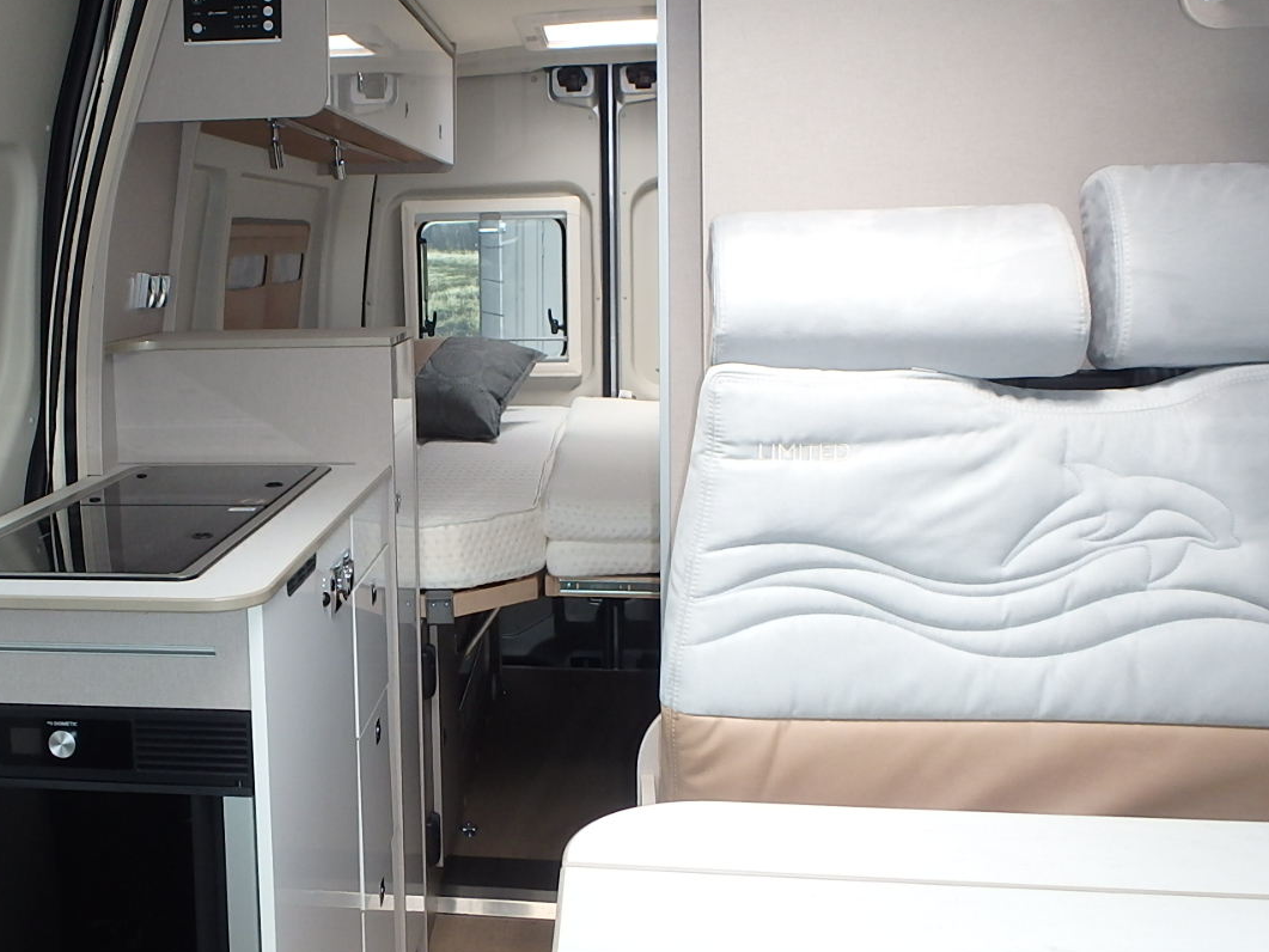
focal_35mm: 38
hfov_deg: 47.5
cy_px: 441
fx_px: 1393
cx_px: 349
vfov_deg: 37.7
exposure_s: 1/60
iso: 125
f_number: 3.5
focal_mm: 3.7
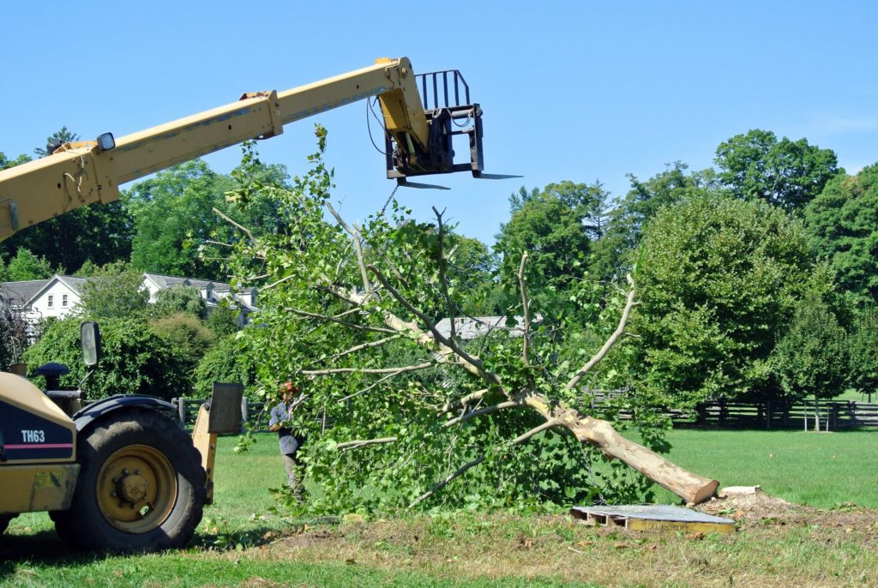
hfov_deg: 31.8
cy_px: 294
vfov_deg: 21.6
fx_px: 1539
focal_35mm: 63
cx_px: 439
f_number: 5
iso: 100
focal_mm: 23.6
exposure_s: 1/320
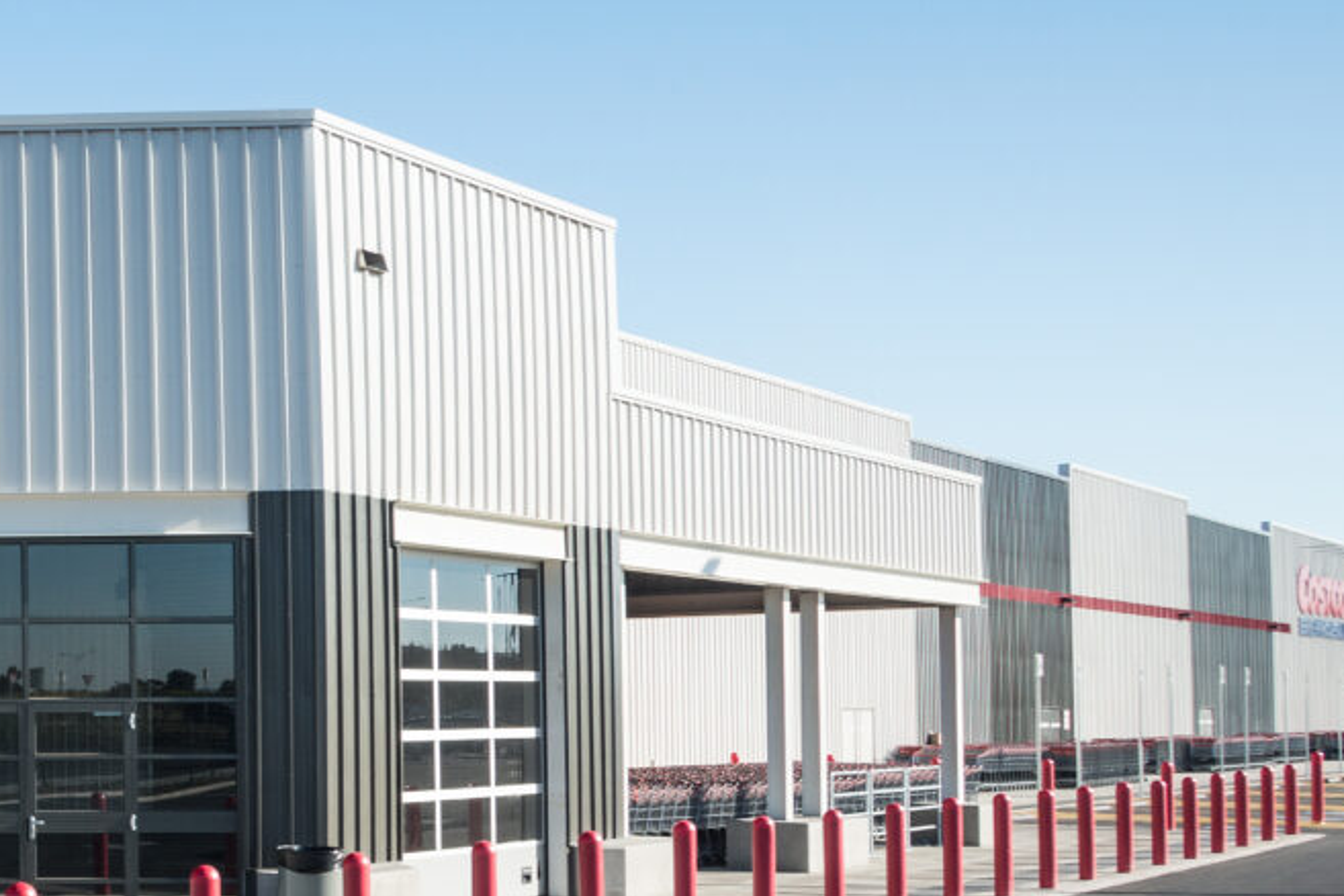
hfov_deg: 29.5
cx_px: -442
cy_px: 658
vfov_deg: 25.3
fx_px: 1979
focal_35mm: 53
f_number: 11
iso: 250
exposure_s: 1/90
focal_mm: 17
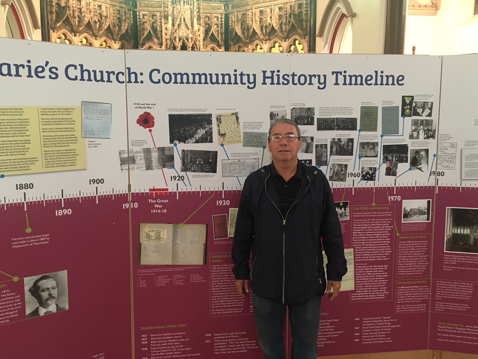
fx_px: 414
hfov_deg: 60.0
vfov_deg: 46.8
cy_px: 176
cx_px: 235
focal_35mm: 30
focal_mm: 4.15
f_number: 2.2
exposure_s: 1/17
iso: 200
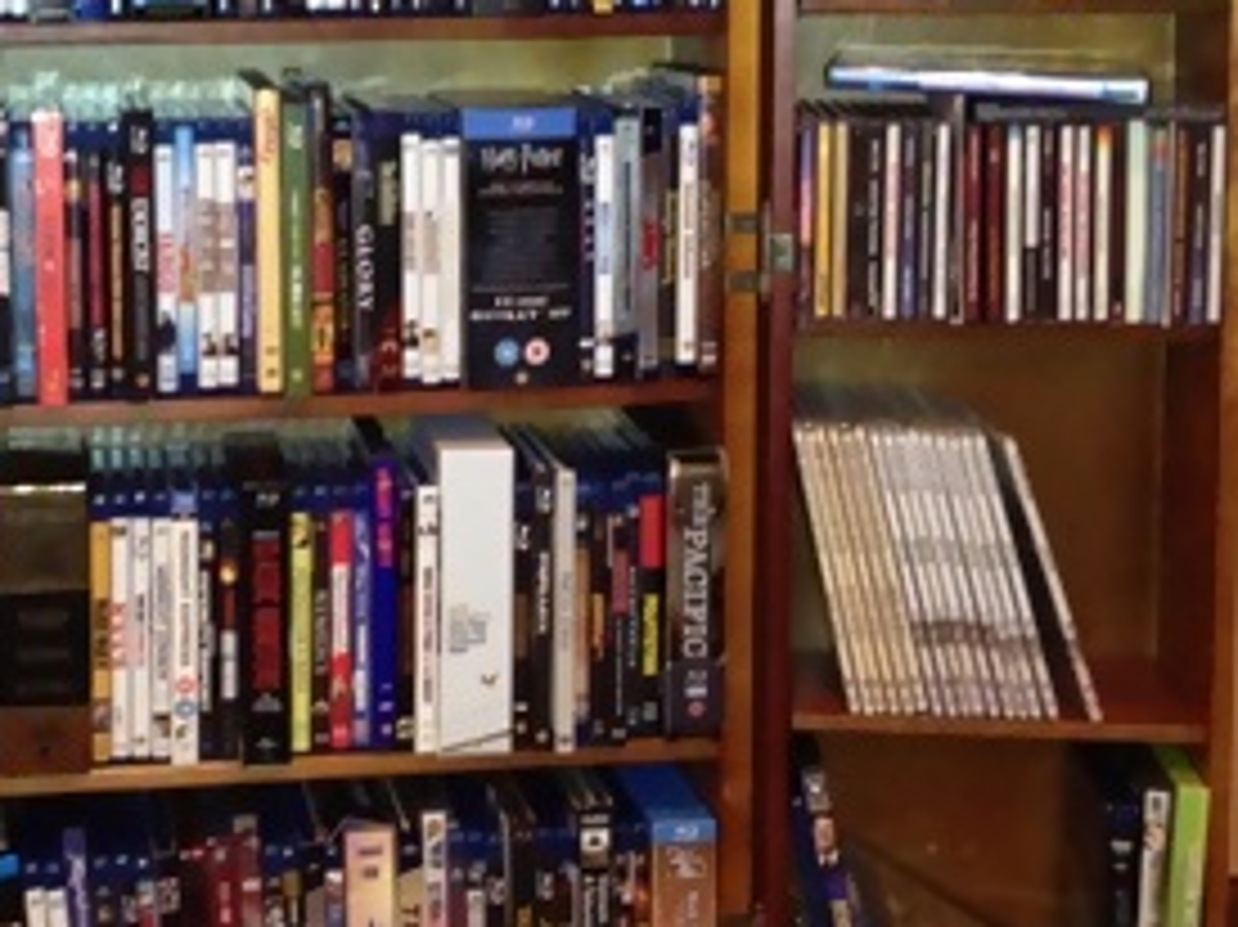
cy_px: 176
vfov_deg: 20.2
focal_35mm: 72
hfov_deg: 26.8
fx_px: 2574
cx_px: 369
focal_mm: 4.13
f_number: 2.4
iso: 320
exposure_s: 1/16
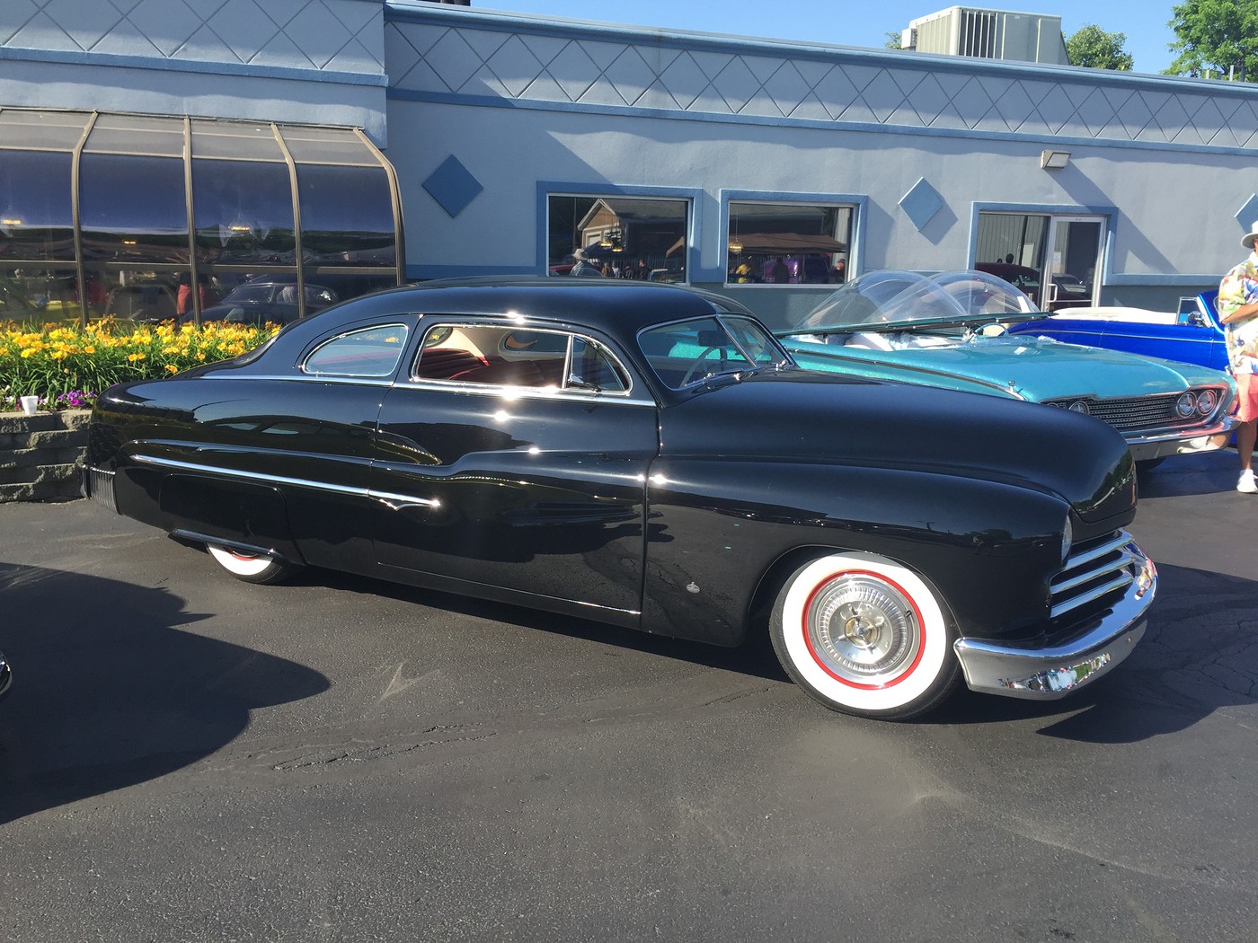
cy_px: 472
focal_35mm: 29
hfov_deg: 61.7
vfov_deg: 48.2
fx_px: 1054
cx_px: 629
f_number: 2.2
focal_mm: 4.15
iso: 32
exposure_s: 1/732
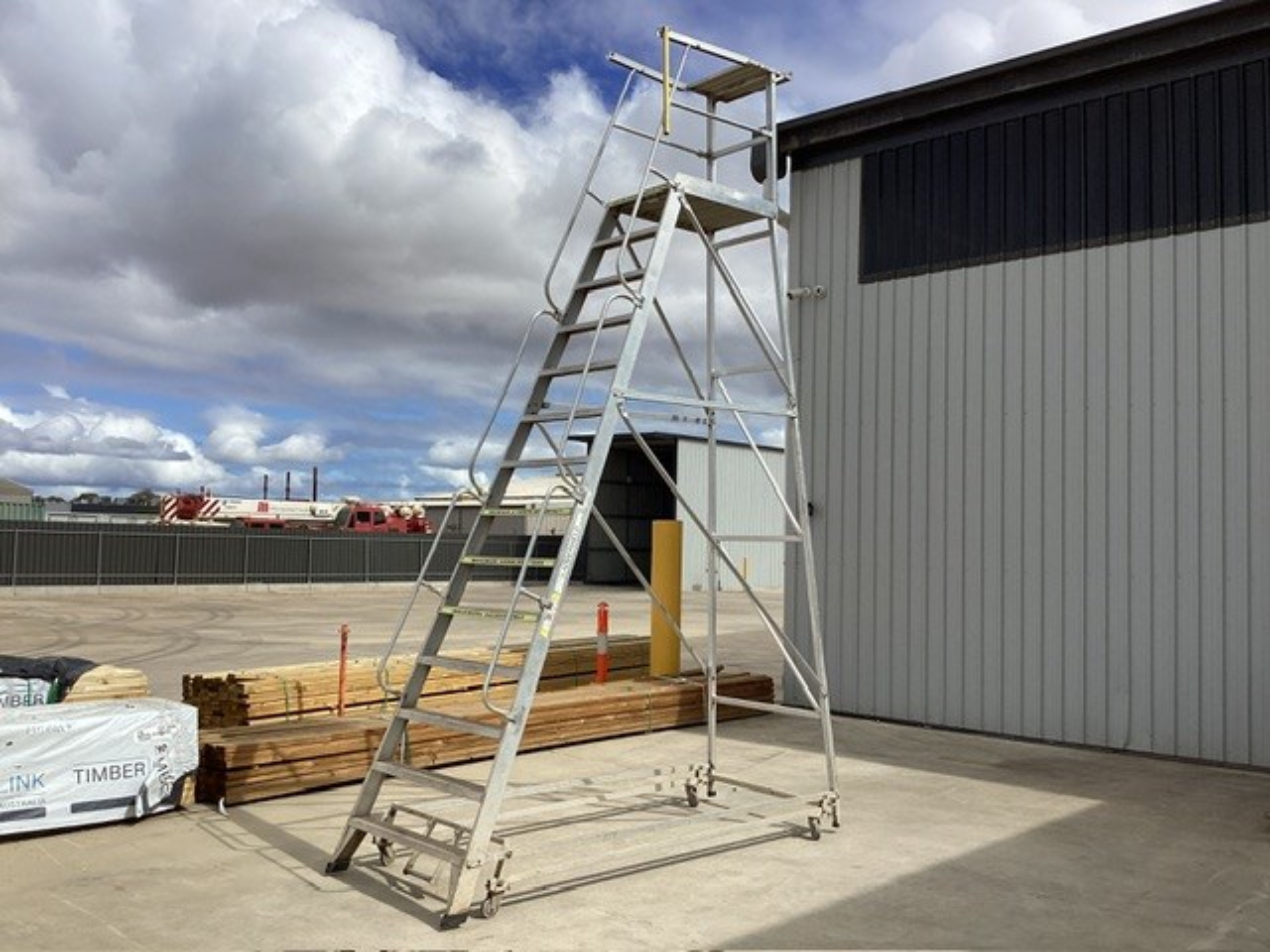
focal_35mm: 31
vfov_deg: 45.4
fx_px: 1137
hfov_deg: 58.4
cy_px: 476
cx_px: 635
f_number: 2.4
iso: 25
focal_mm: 3.3
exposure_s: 1/2469
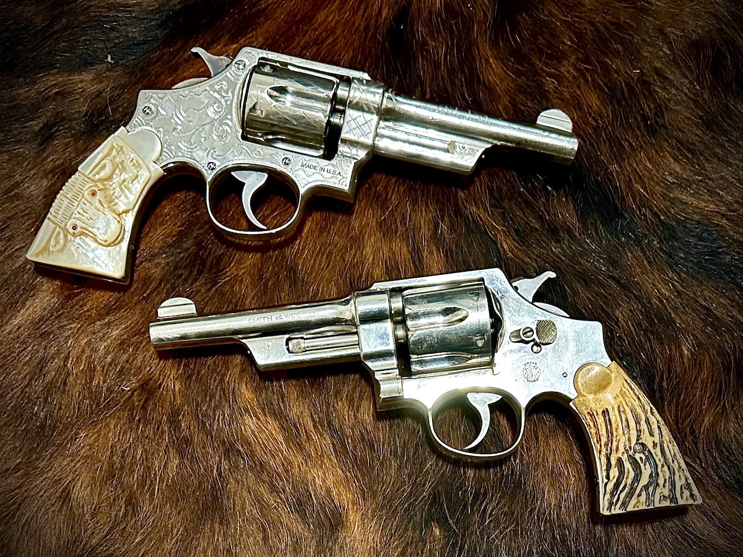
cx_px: 372
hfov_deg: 71.6
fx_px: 515
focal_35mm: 24
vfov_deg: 56.8
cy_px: 278
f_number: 1.78
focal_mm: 6.86
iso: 800
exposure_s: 1/40
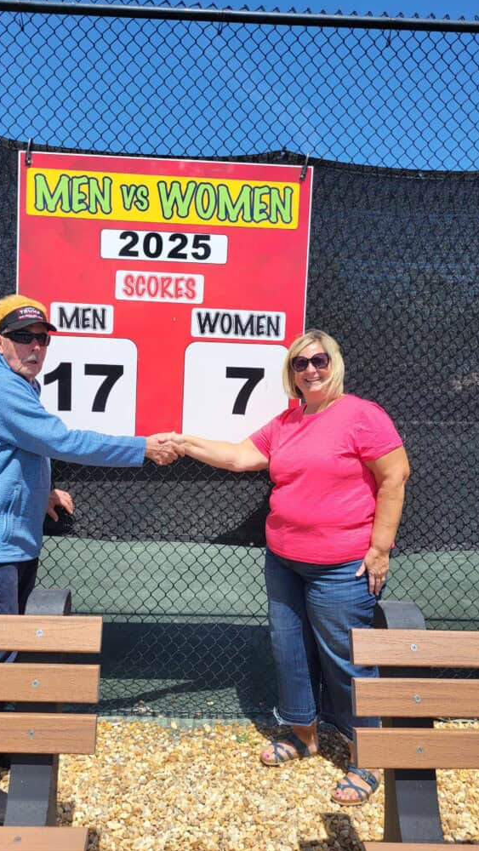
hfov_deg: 40.1
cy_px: 426
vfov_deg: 66.1
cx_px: 198
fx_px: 654
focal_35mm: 29
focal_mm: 5.4
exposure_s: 1/2551
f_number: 1.8
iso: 40
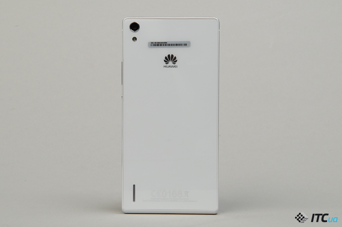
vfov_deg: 20.6
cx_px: 171
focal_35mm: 66
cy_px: 114
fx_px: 626
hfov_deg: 30.6
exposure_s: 1/80
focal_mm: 44
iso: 200
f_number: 18
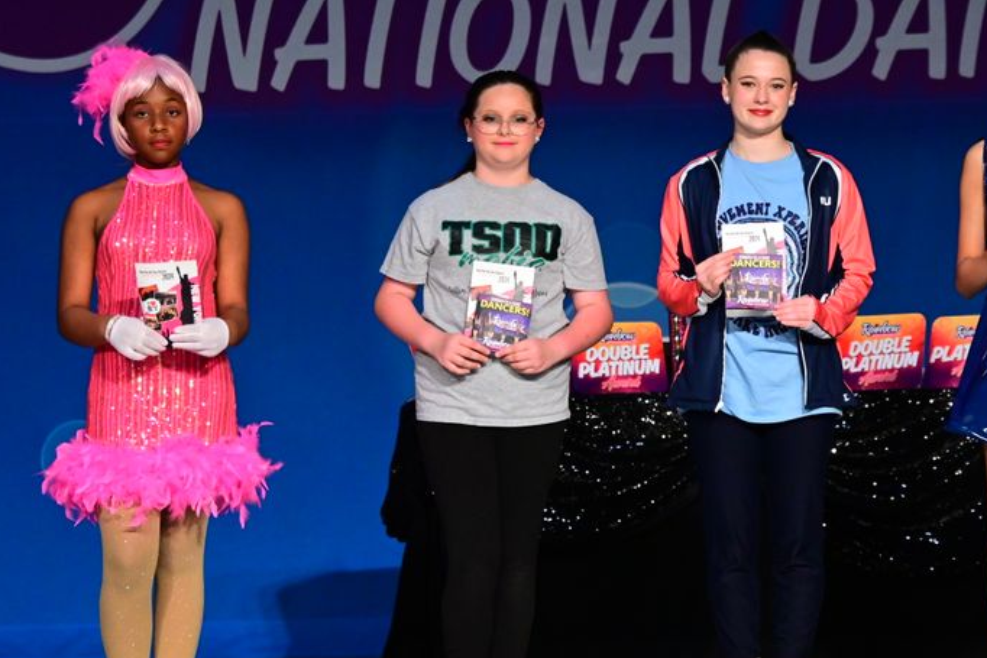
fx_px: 6992
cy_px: 213
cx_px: 747
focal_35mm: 255
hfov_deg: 8.1
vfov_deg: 5.4
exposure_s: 1/1000
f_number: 3.5
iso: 3200
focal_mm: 116
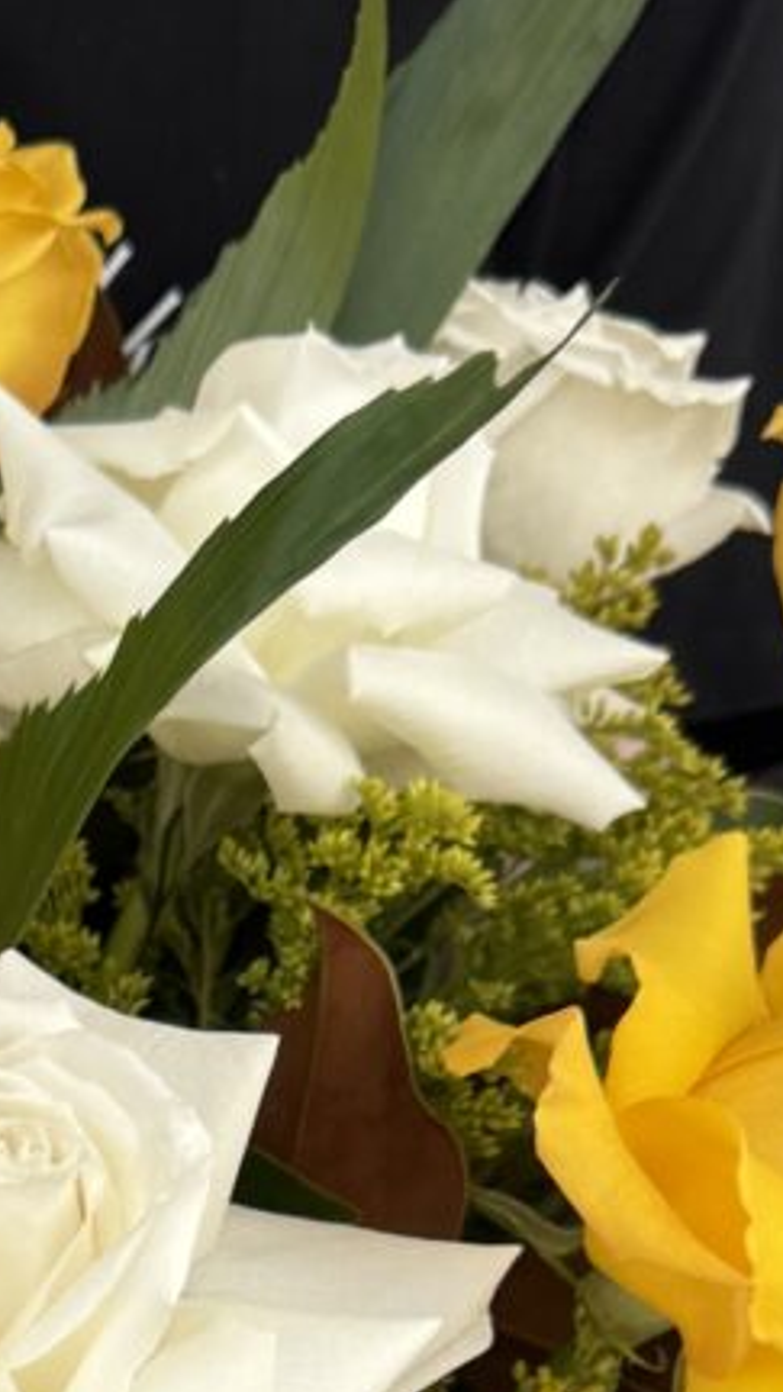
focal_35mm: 93
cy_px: 1643
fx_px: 3433
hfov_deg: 12.5
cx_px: -309
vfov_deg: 21.4
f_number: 1.78
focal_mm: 6.76
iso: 80
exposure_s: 1/1076
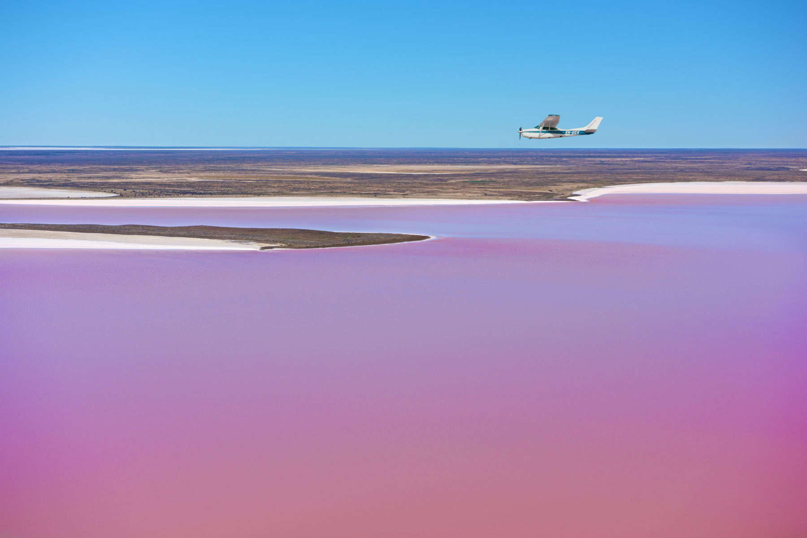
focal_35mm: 70
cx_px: 404
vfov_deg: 19.5
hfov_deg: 28.8
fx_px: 1569
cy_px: 269
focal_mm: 70
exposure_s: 1/1000
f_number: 6.3
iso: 100
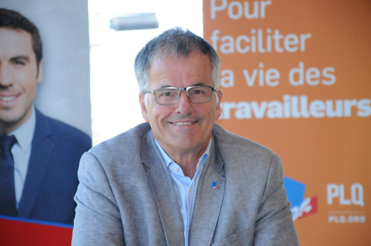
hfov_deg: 13.1
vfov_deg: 8.7
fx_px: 1621
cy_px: 123
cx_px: 186
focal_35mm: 158
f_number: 5.6
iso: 1600
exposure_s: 1/250
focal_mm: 105
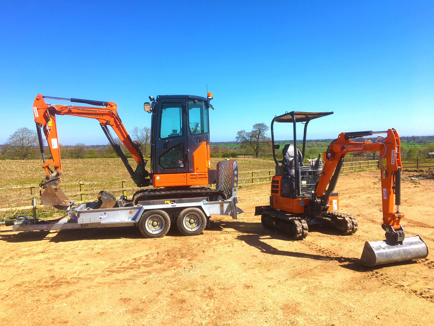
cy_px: 163
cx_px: 217
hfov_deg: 61.7
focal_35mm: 29
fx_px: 364
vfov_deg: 48.2
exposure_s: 1/1374
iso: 25
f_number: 2.2
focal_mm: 4.15
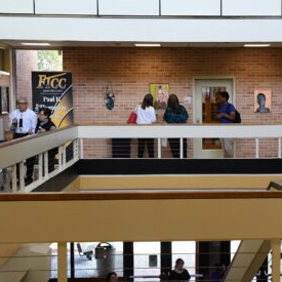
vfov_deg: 23.1
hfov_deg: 22.8
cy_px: 146
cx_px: 216
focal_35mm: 75
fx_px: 691
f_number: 6.3
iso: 1250
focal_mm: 30
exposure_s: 1/250
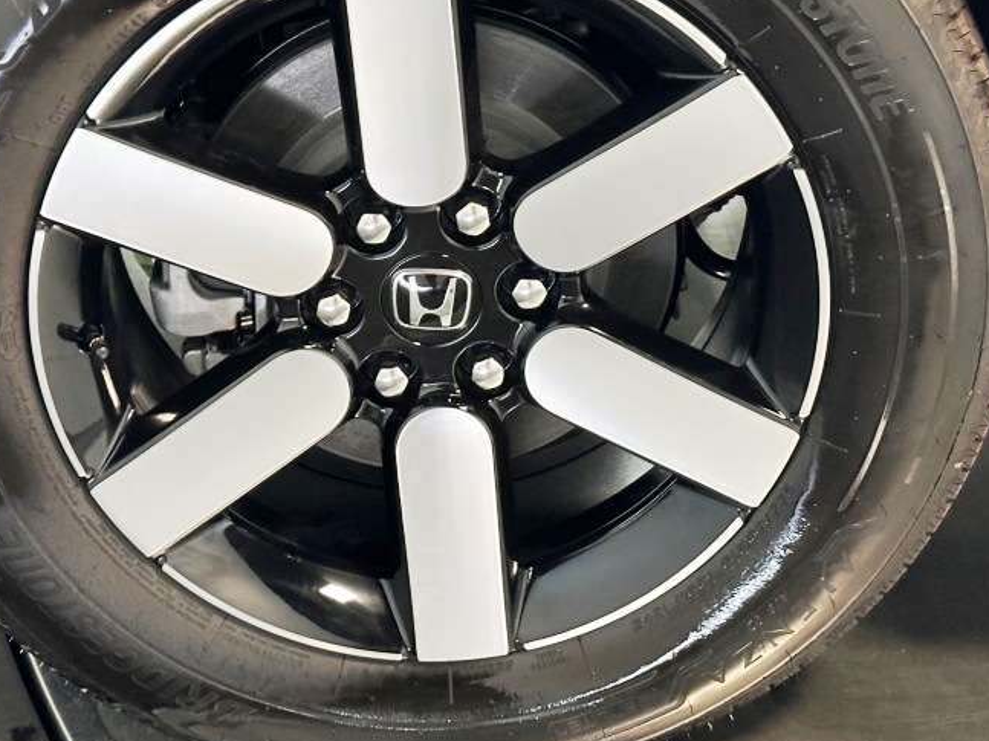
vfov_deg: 19.4
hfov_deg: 25.7
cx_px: 494
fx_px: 2171
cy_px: 287
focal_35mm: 76
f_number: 1.78
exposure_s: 1/30
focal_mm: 6.86
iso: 500
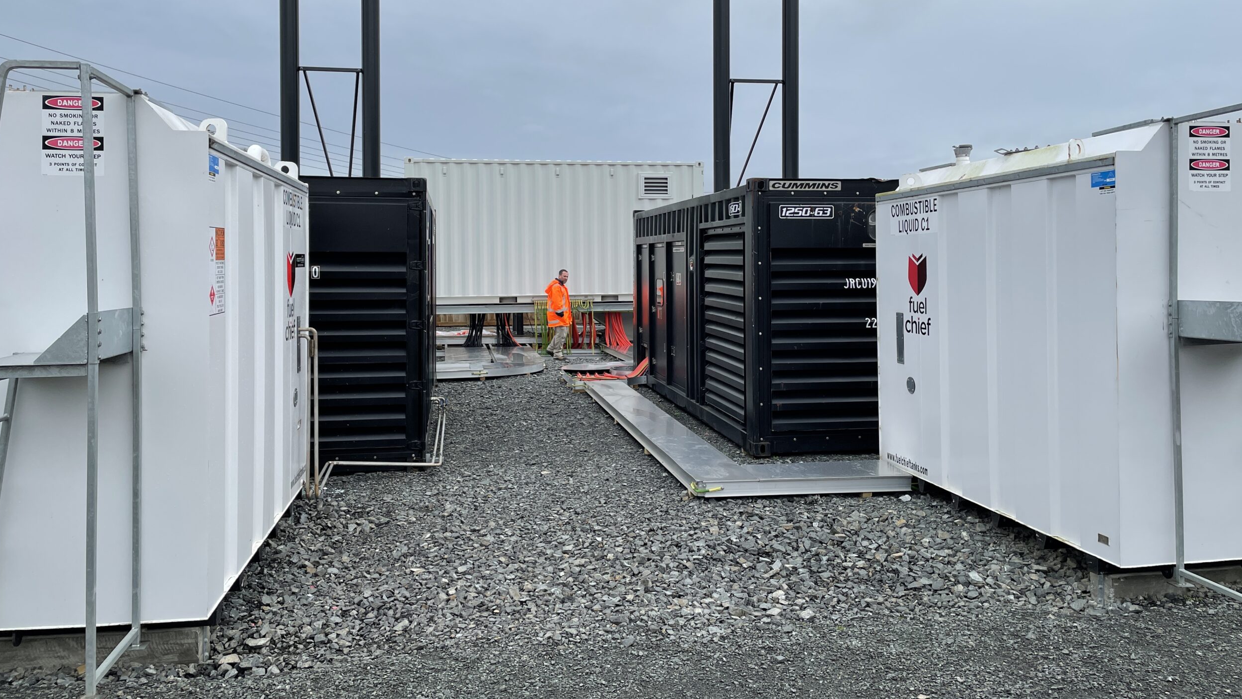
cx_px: 612
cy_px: 269
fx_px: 955
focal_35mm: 29
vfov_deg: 40.0
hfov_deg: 66.1
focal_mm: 4.2
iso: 32
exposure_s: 1/2959
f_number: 1.6
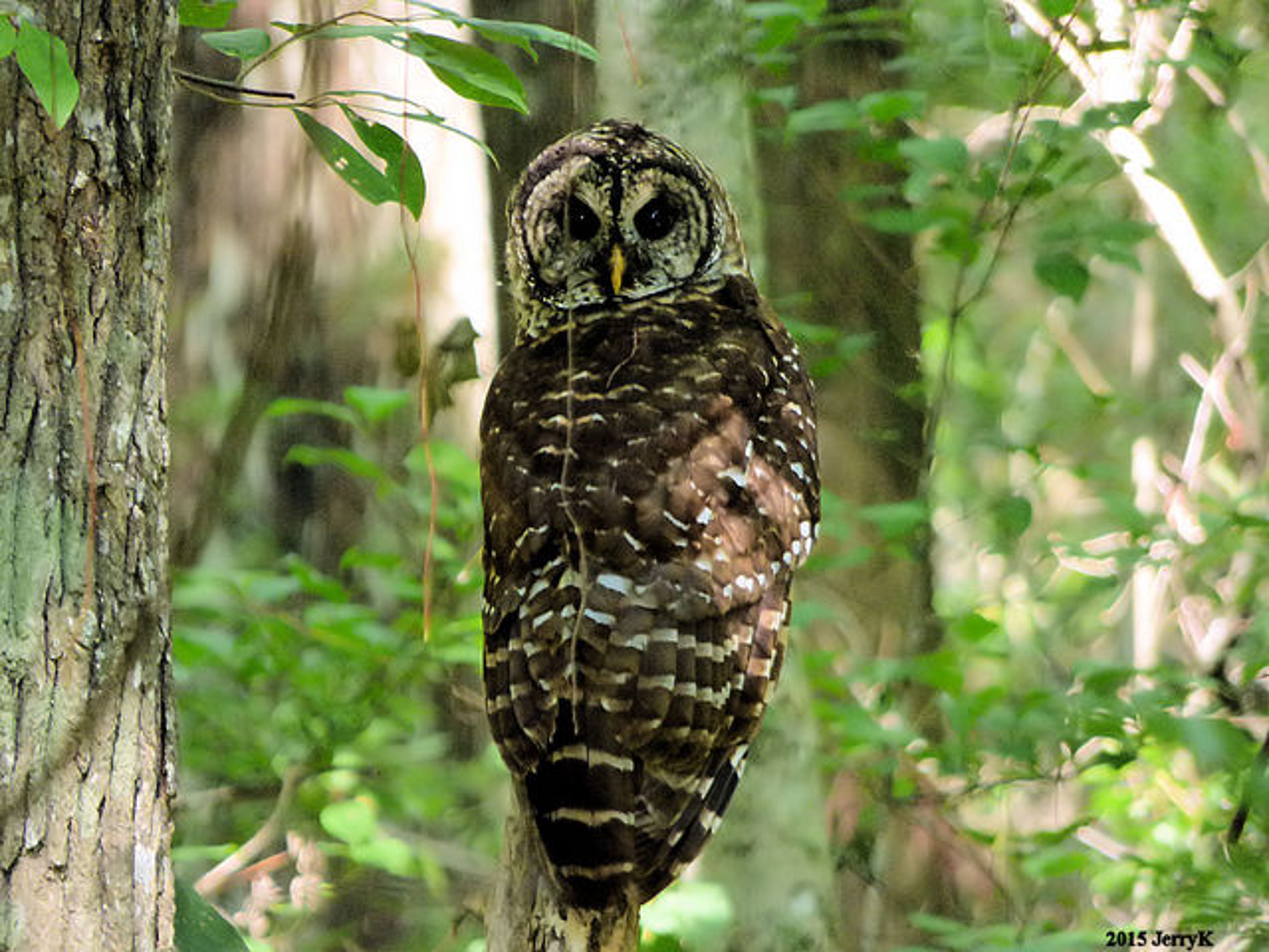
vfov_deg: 1.4
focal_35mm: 1041
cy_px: 476
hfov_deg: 1.9
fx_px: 38162
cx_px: 634
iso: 800
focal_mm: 186.42
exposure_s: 1/50
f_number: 5.6
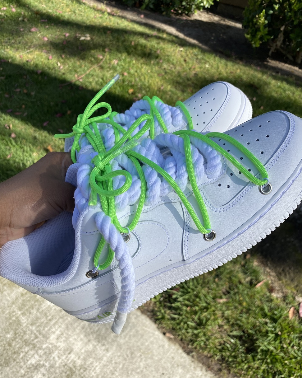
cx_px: 151
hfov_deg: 51.5
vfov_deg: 62.1
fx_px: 313
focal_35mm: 28
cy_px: 203
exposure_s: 1/2183
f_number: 1.8
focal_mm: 4.25
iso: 32
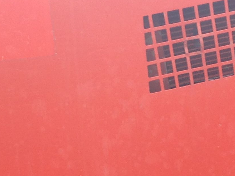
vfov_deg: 11.1
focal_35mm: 130
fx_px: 882
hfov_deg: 15.1
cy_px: 231
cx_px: 192
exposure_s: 1/158
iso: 50
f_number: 2.4
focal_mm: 4.12
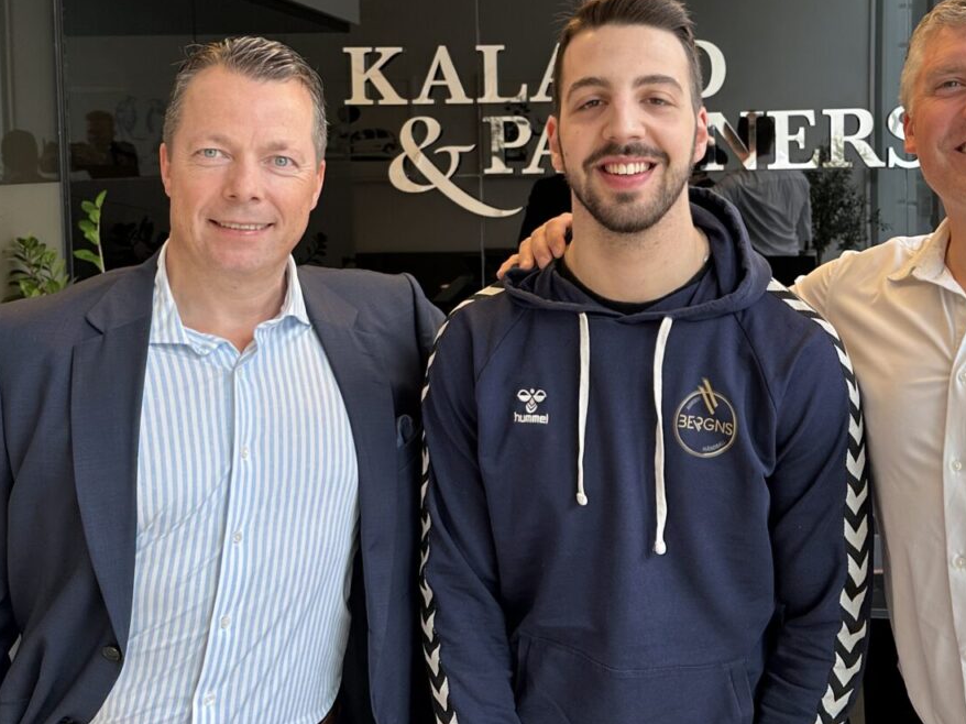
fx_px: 1172
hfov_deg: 44.4
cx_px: 610
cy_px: 206
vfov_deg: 33.8
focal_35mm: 42
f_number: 1.78
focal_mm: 6.86
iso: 160
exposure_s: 1/100
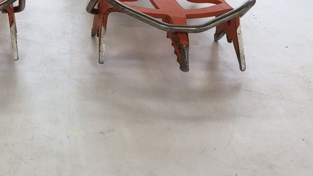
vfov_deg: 18.2
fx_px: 548
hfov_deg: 30.3
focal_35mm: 66
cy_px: 57
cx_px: 22
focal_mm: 3.99
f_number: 1.8
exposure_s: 1/120
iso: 40
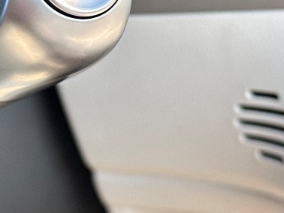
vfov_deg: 11.4
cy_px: 24
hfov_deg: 15.1
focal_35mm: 130
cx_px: 170
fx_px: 1067
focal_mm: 6.86
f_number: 1.78
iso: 80
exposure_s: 1/171
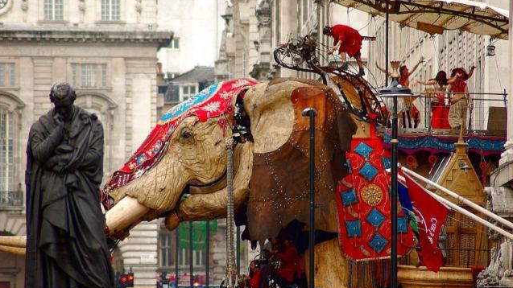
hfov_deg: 4.6
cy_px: 153
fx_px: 6433
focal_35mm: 473
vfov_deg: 2.6
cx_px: 256
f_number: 5.6
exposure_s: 1/160
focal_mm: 300
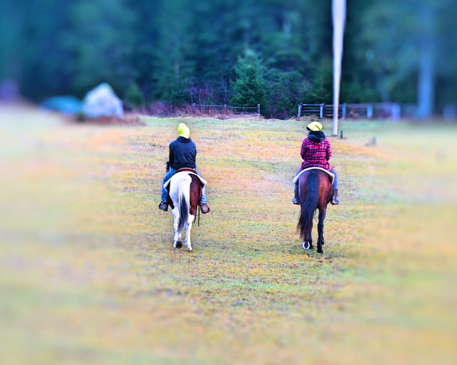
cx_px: 237
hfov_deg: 10.0
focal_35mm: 193
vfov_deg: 8.0
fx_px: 2605
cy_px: 175
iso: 1100
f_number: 5.6
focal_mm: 105
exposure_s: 1/60
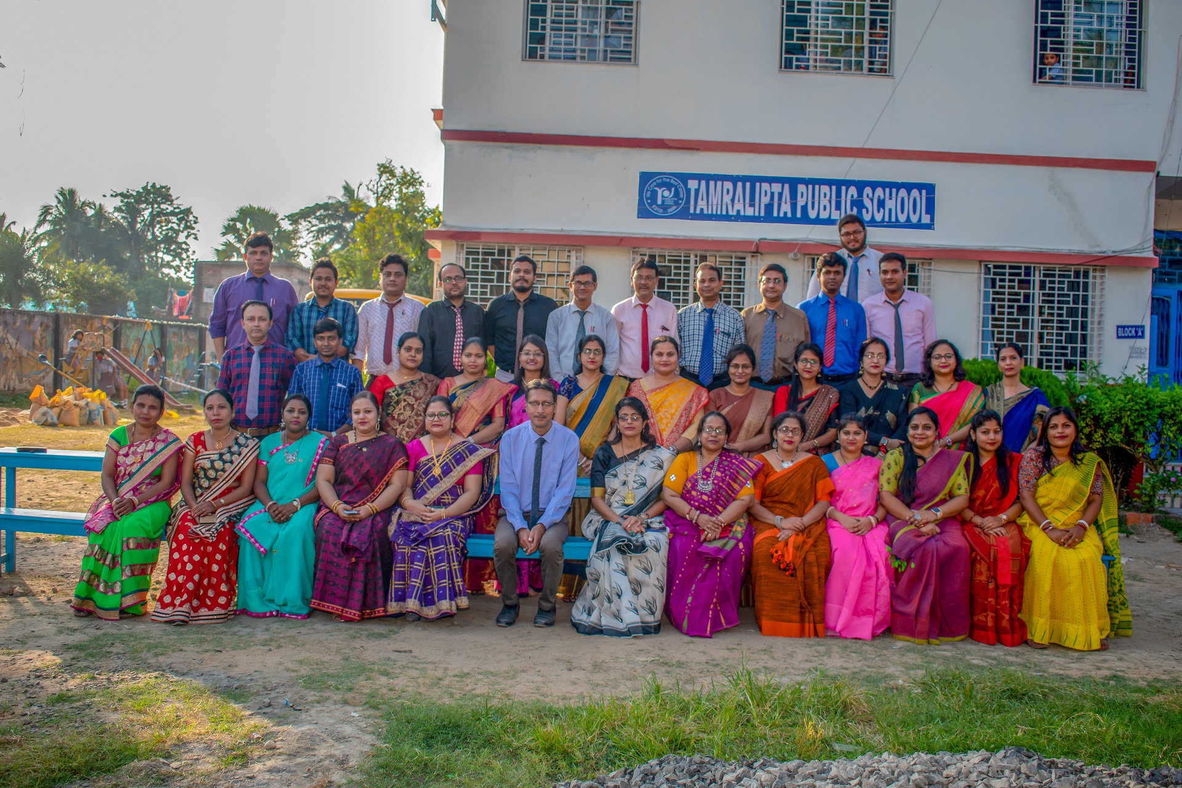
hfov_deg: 51.3
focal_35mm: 38
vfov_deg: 35.5
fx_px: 1231
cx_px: 591
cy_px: 394
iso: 100
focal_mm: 25
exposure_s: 1/200
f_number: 4
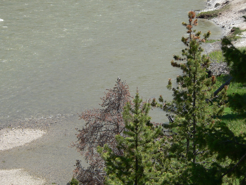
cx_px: 123
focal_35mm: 208
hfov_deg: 9.5
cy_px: 92
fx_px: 1478
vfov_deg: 7.1
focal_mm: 34.7
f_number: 4
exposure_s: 1/500
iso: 80
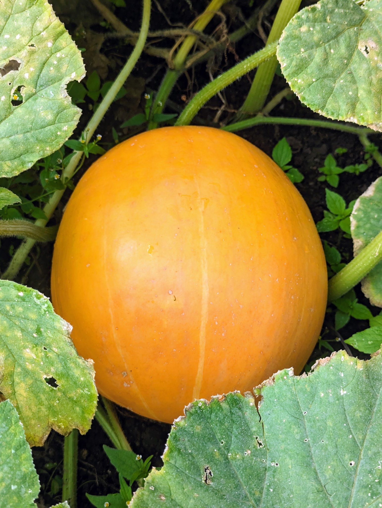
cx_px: 191
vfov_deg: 39.6
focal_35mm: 48
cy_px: 254
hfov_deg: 30.3
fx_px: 705
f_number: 1.85
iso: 47
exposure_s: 1/737
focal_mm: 6.81
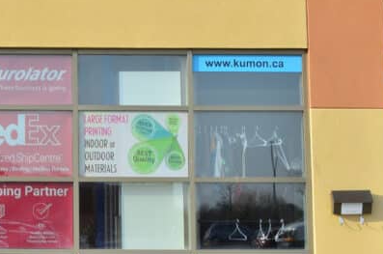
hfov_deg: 17.1
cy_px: 28
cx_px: -38
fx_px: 1232
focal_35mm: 116
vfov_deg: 11.7
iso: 100
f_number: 8
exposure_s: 1/80
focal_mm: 30
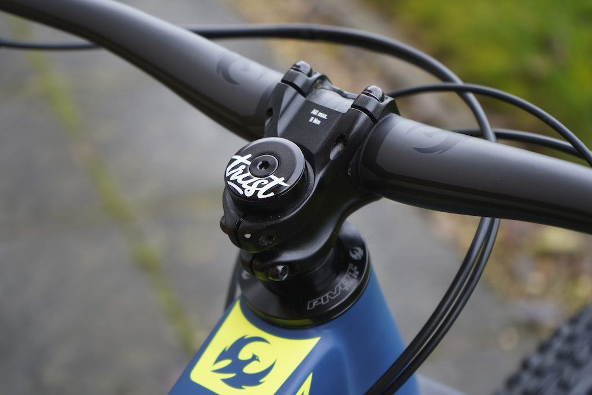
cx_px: 296
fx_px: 1151
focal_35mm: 70
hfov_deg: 28.8
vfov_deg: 19.5
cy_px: 198
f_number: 5.6
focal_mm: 70
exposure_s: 1/100
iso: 320
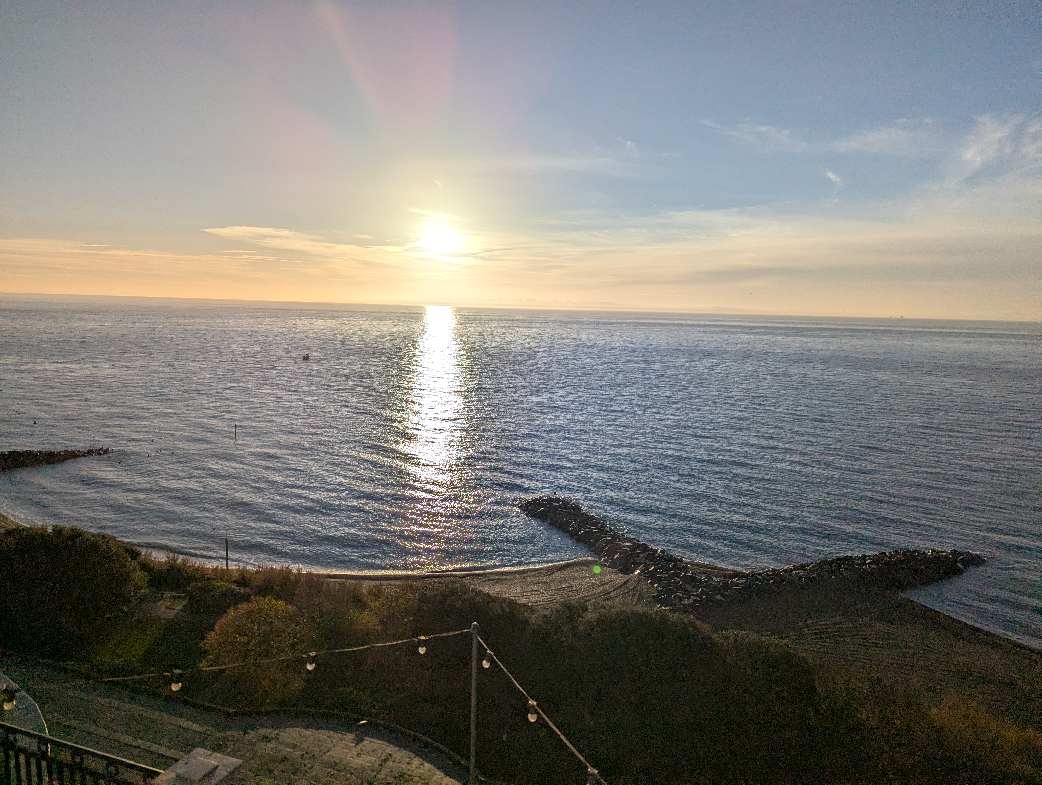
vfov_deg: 56.9
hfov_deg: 71.5
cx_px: 521
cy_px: 392
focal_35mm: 24
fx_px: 723
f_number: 1.85
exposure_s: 1/18868
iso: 54
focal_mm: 6.81
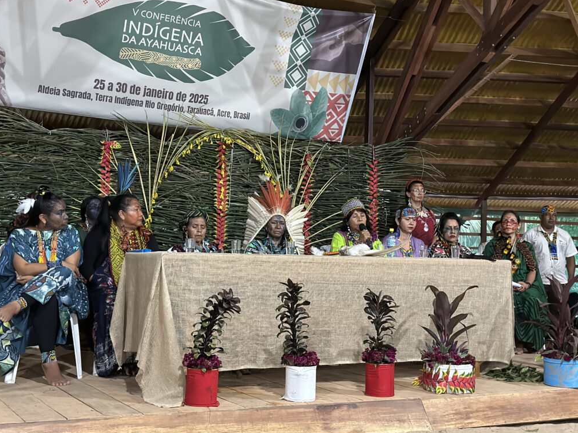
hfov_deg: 38.9
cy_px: 218
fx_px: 818
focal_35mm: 49
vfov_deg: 29.7
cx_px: 284
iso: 1000
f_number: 1.78
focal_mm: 6.86
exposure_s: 1/24
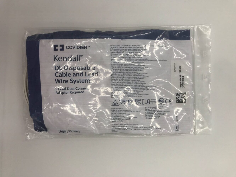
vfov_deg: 49.8
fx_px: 191
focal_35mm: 28
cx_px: 118
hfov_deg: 63.4
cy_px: 88
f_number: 1.8
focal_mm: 3.99
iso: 20
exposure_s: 1/209
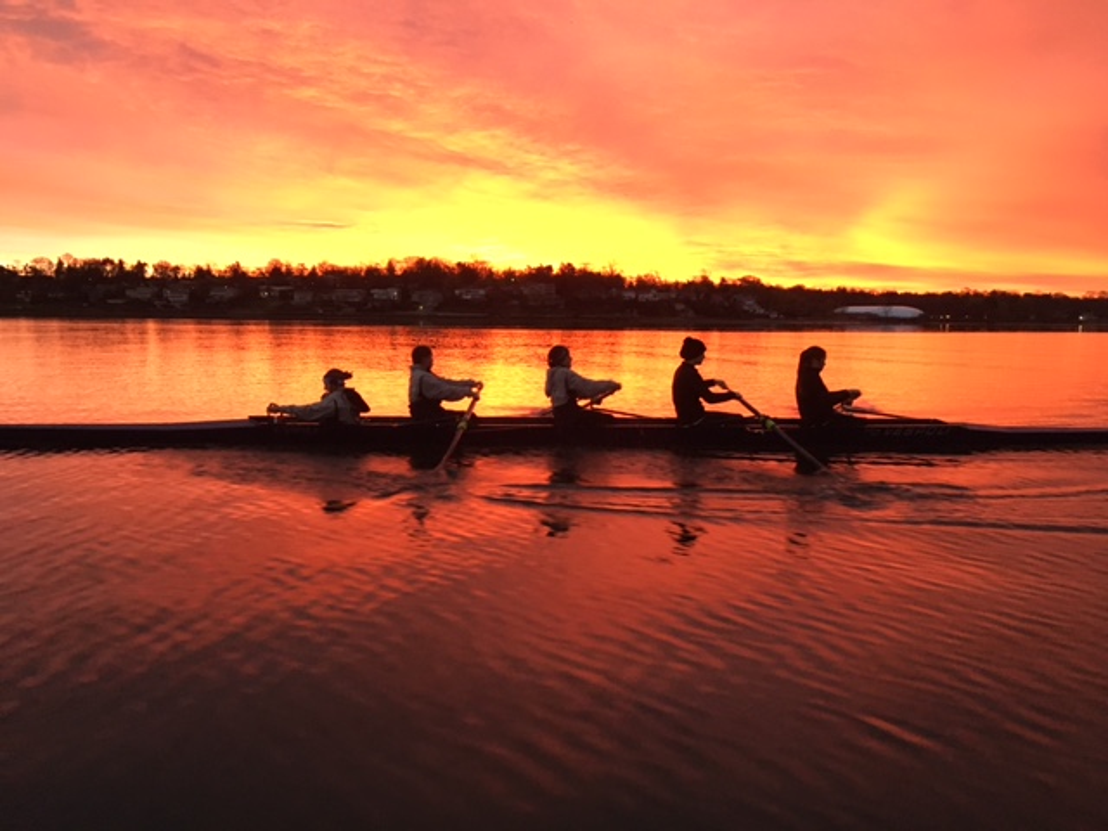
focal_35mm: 29
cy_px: 416
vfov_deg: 48.2
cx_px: 554
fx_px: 928
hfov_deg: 61.7
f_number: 2.2
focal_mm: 4.15
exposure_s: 1/30
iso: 160
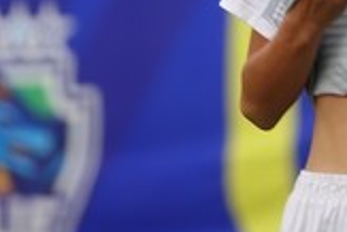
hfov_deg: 0.9
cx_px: 347
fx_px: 21320
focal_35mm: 2210
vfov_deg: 0.6
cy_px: -36
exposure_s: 1/250
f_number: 4
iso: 160
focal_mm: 220
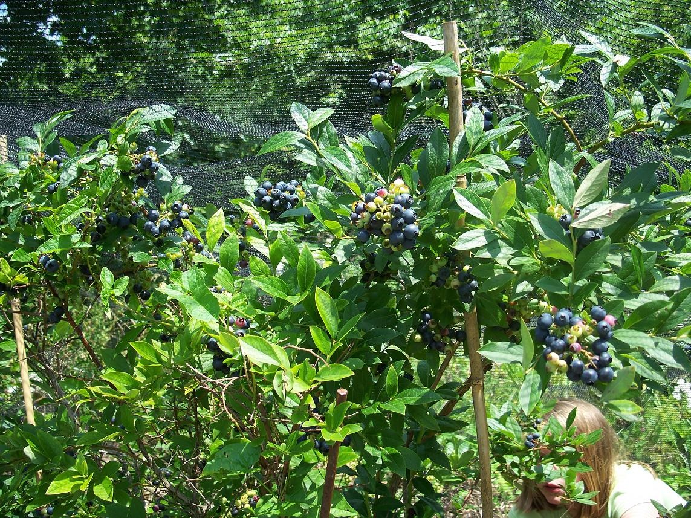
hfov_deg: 50.1
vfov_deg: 38.7
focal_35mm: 37
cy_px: 259
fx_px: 739
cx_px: 346
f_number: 2.8
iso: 64
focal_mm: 7.8
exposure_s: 1/250
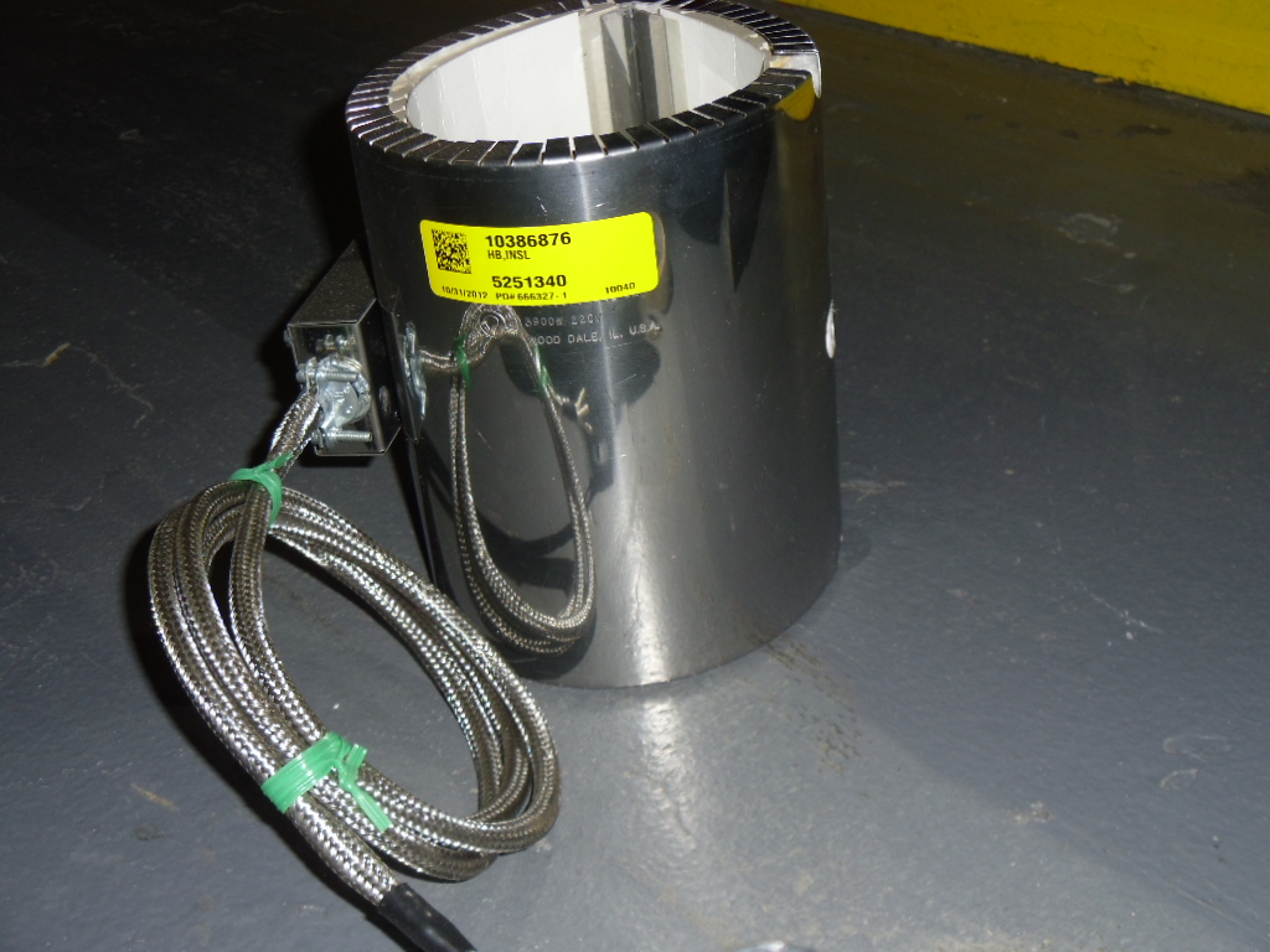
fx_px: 1688
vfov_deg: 31.5
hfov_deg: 41.2
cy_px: 476
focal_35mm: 46
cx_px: 635
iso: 80
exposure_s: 1/45
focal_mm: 8.31
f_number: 3.7
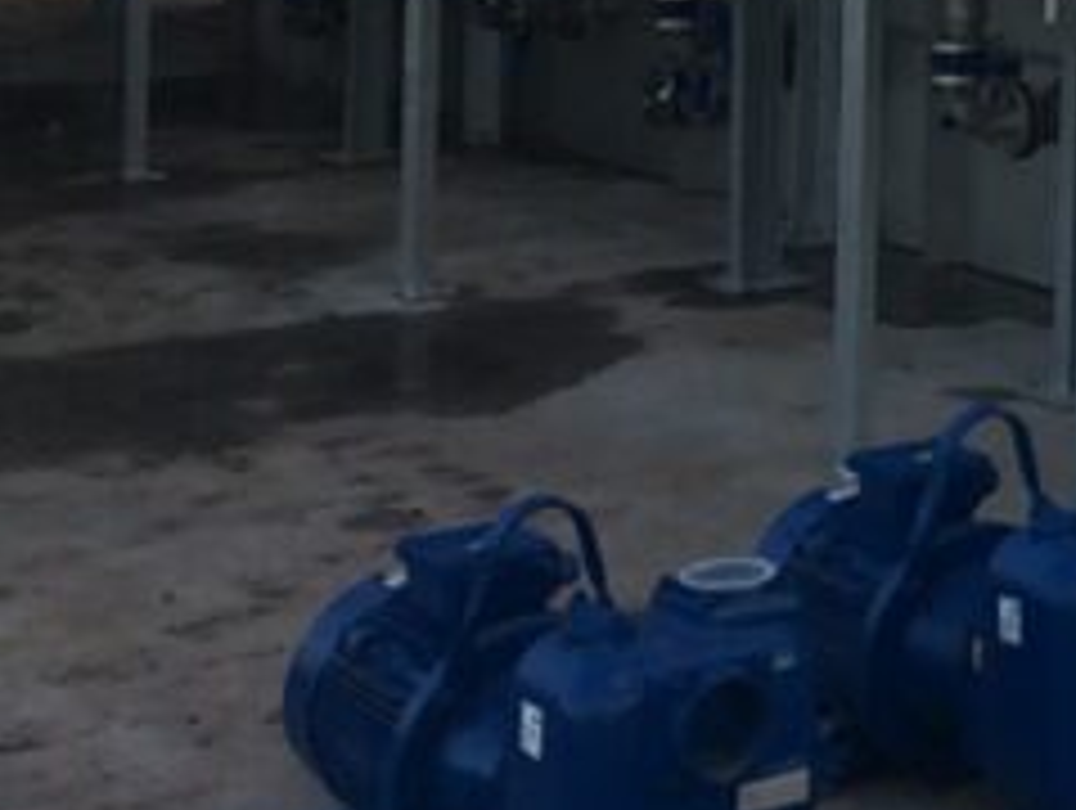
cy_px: -356
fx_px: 2895
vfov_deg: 14.9
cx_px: 1436
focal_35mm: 93
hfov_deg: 19.3
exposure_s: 1/285
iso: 32
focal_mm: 4.15
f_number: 2.2
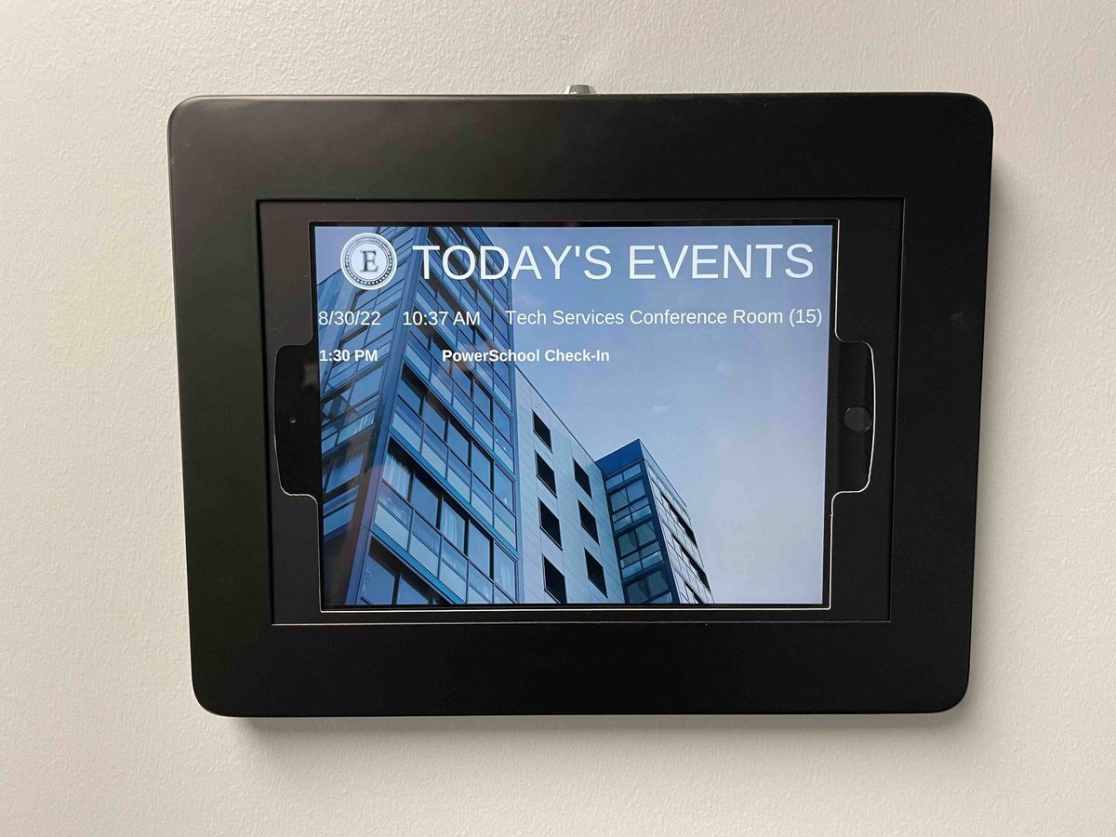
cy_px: 418
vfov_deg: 53.1
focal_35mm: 26
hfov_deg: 67.3
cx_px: 558
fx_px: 838
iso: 125
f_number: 1.6
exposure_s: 1/60
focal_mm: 4.2
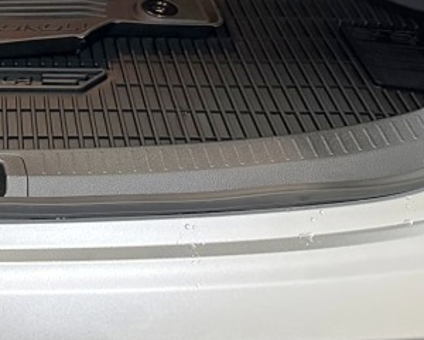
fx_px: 1004
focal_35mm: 80
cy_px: -62
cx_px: -37
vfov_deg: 18.2
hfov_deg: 22.6
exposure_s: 1/40
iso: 800
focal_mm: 6.86
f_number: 1.78
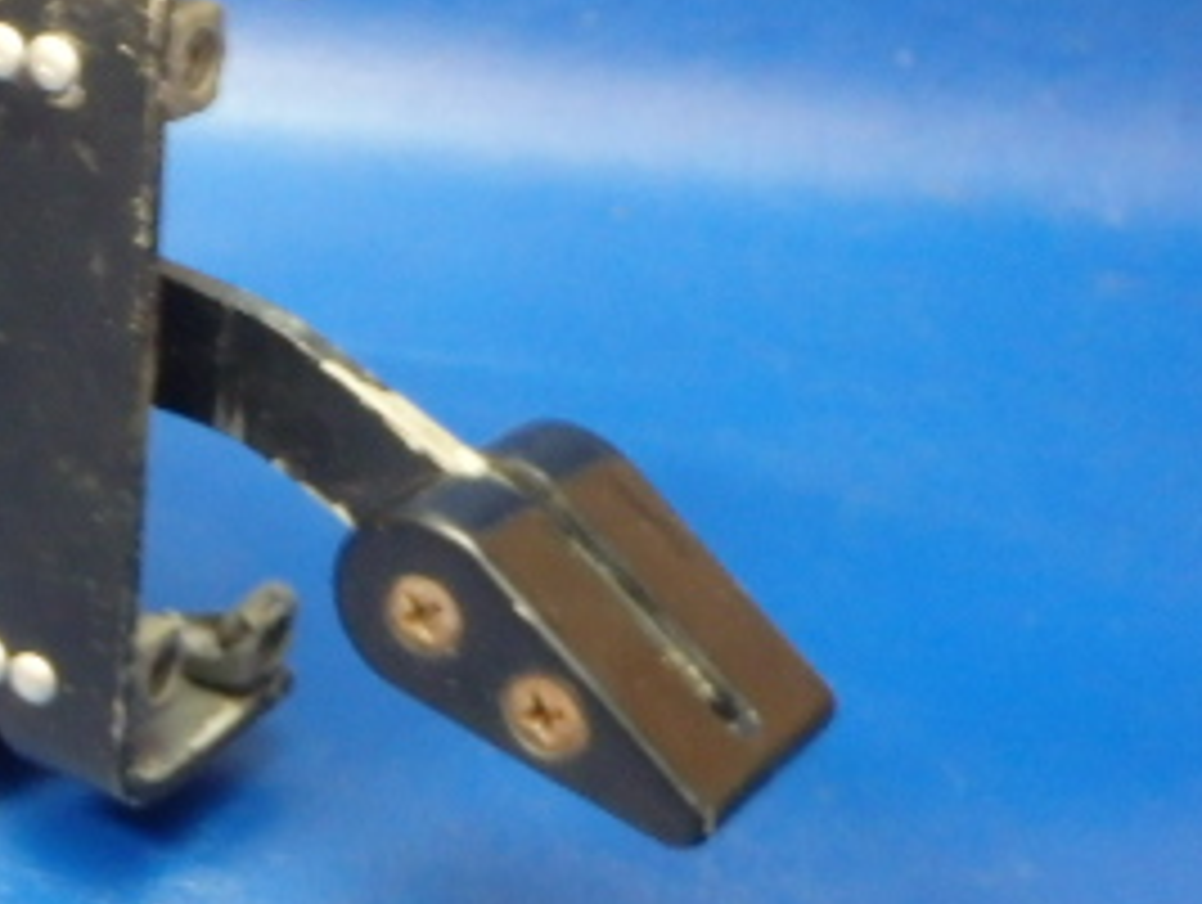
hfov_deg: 26.3
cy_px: 351
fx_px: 2330
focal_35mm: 67
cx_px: -176
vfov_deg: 21.9
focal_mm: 5
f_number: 3.9
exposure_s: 1/10
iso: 800
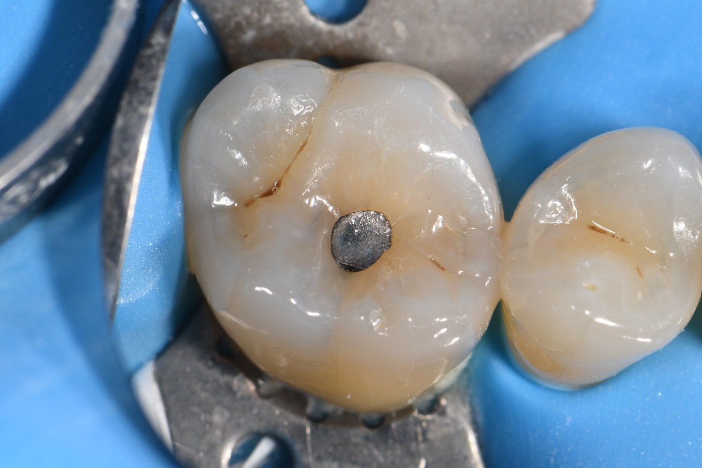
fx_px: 3080
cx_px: 351
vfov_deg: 8.7
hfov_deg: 13.0
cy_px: 234
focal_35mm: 158
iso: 200
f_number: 32
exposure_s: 1/160
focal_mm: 105
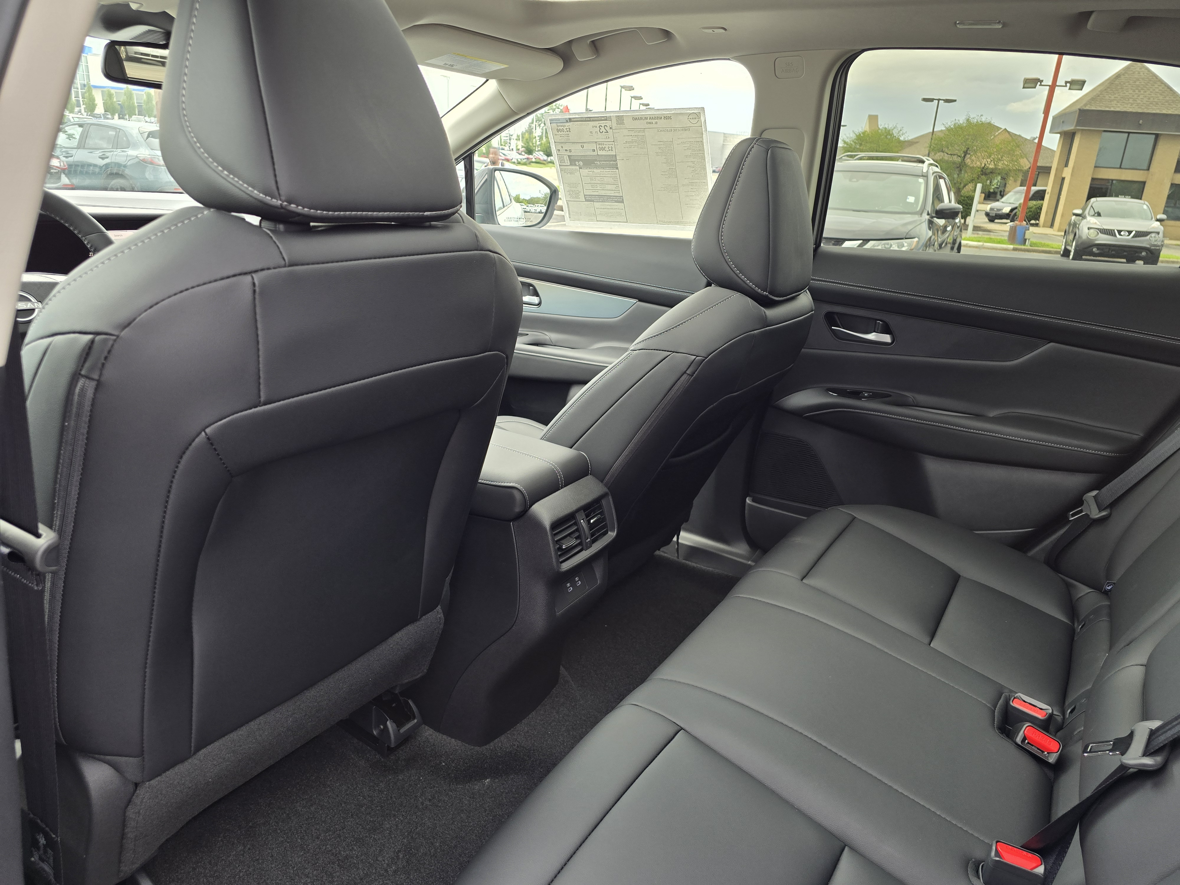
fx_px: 784
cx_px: 590
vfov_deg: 58.9
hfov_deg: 73.9
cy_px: 442
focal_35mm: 23
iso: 64
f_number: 1.7
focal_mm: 6.3
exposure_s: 1/180
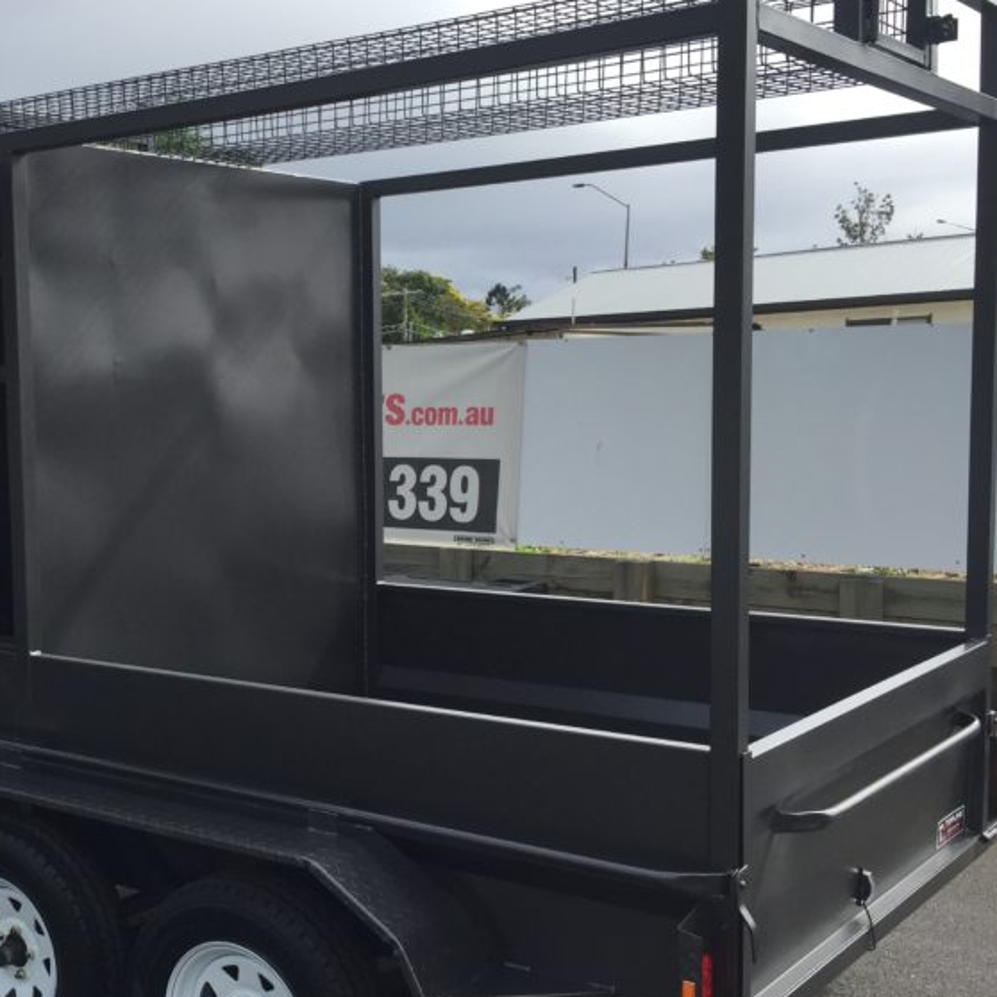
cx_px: 182
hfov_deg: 34.8
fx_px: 1532
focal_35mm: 47
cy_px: 536
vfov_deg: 36.0
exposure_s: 1/1883
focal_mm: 4.15
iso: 32
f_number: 2.2
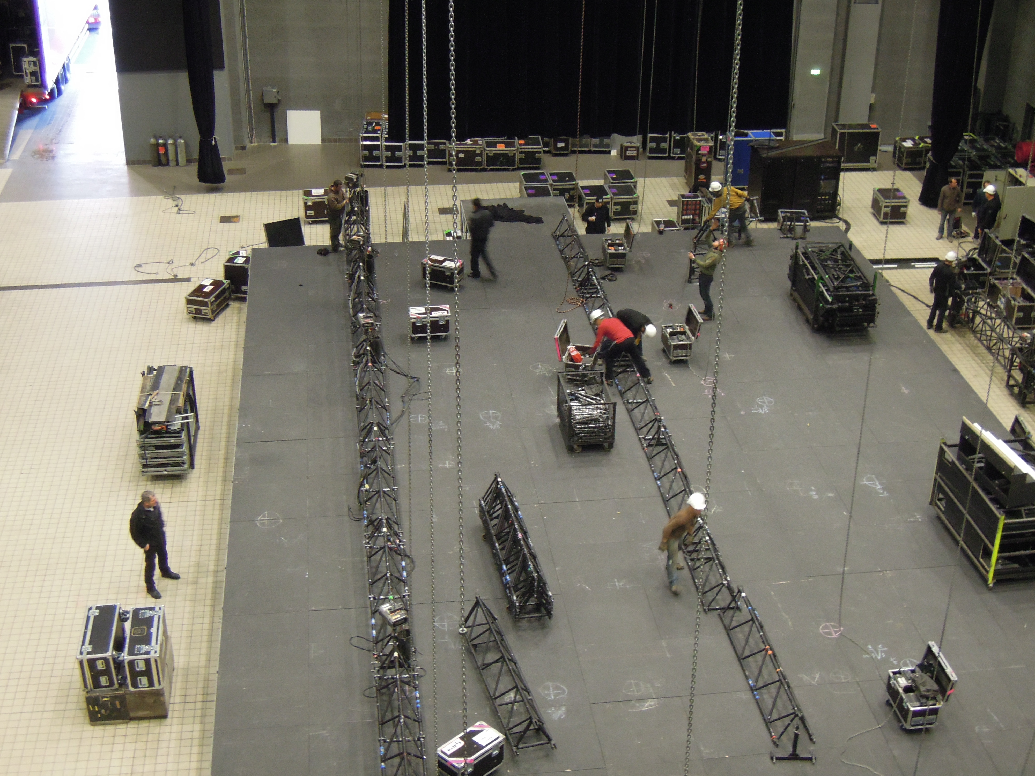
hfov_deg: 38.2
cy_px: 388
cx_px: 518
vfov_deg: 29.1
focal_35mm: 50
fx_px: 1495
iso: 800
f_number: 3.7
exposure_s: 1/10
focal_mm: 9
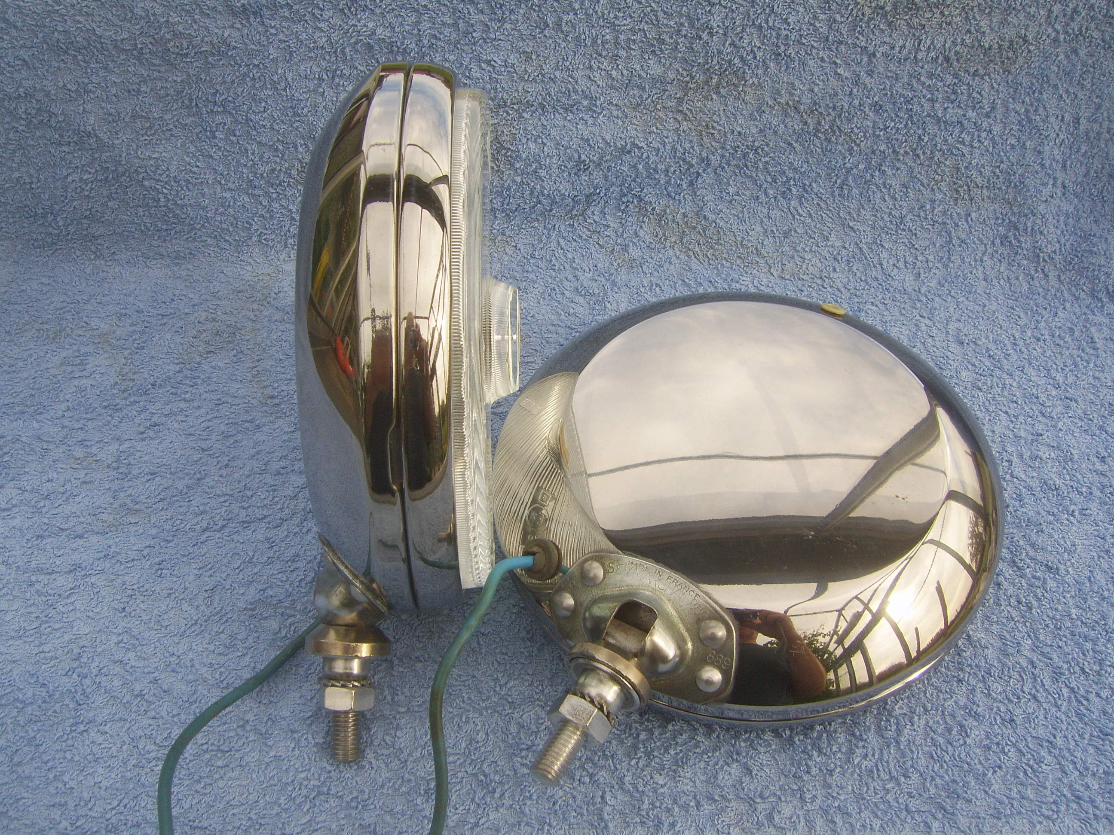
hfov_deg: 49.0
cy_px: 418
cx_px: 557
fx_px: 1223
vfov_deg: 37.7
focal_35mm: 38
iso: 50
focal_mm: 7.8
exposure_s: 1/125
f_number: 6.4
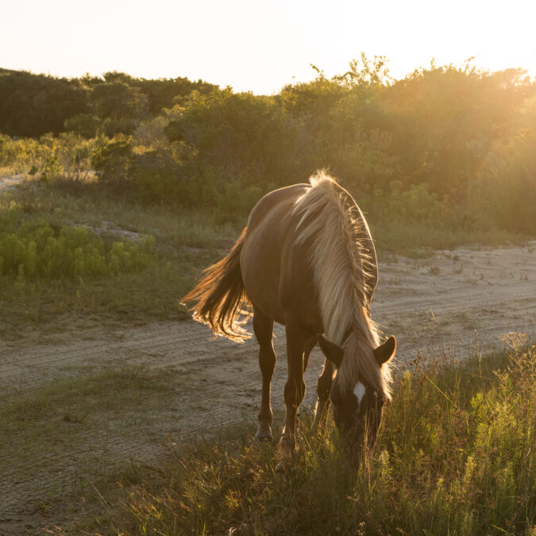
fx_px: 1401
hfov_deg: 21.6
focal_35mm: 80
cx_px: 184
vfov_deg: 21.7
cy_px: 270
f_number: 10
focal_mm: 62
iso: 640
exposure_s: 1/400
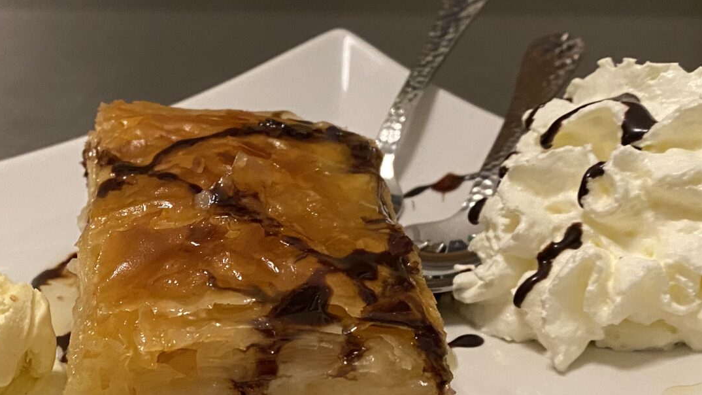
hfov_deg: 37.9
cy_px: 281
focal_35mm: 54
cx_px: 212
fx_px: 1005
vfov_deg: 22.1
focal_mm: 4.25
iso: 400
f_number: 1.8
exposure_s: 1/50
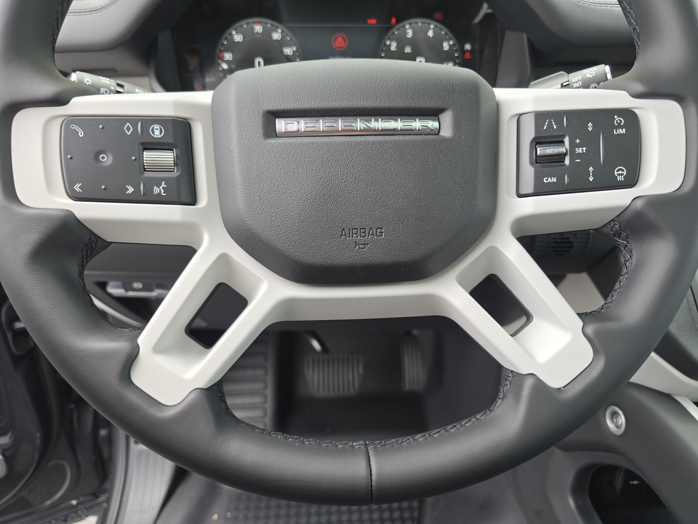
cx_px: 349
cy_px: 262
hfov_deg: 73.9
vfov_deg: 58.9
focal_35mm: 23
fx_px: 464
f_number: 1.7
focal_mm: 6.3
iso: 25
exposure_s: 1/64.9
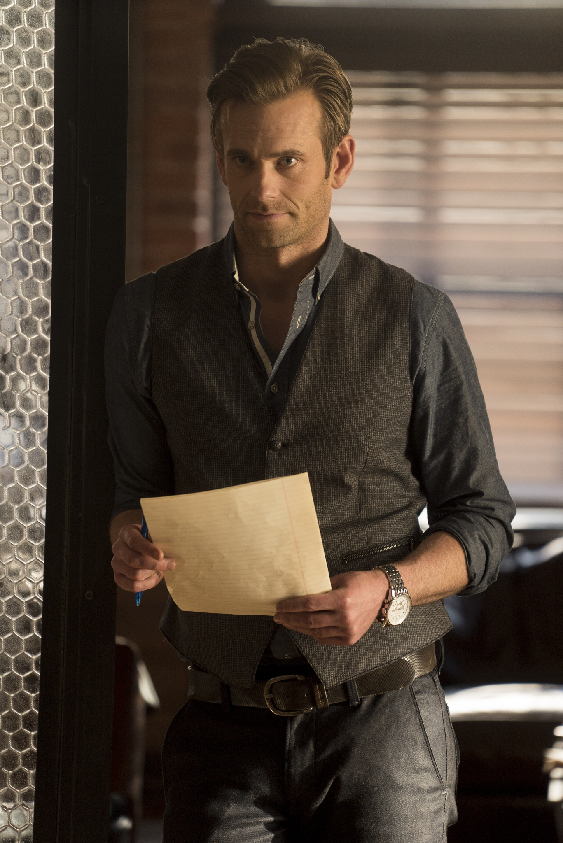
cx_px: 282
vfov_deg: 10.3
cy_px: 422
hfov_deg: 6.9
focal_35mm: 200
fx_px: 4687
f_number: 4
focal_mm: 200
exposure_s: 1/200
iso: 1600
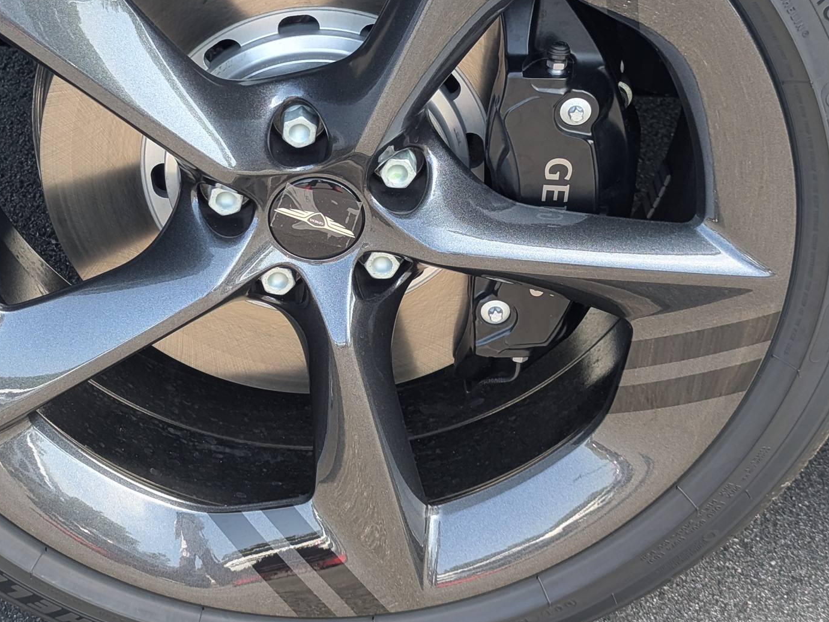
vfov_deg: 16.5
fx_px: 2132
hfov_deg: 22.0
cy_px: 156
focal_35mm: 89
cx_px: 309
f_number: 1.85
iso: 42
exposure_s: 1/194
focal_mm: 6.81
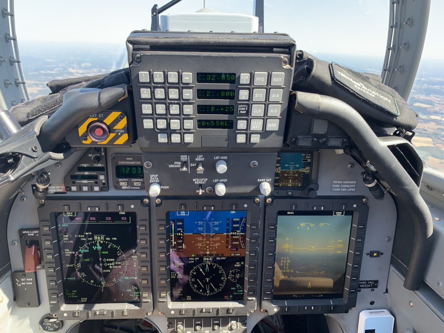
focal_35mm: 26
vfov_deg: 53.1
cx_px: 222
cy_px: 166
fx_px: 333
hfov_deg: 67.3
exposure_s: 1/203
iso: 25
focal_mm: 4.25
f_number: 1.8
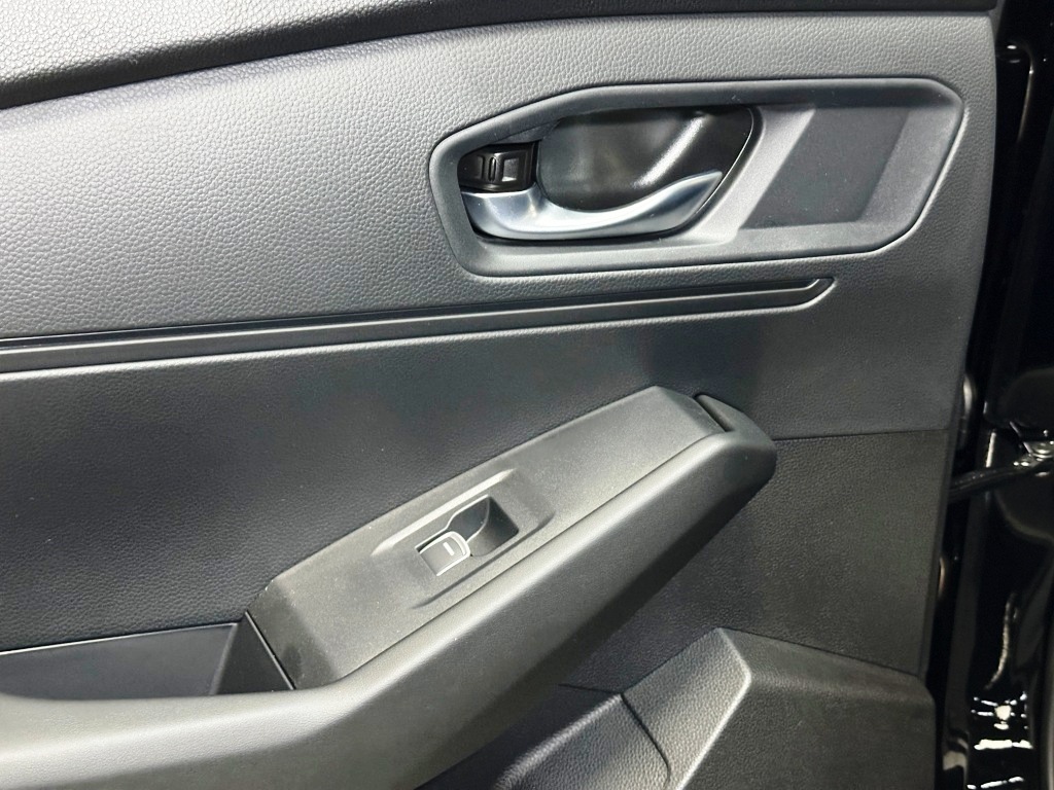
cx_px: 527
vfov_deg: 30.3
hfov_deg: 39.7
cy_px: 395
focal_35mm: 48
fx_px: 1462
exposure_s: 1/30
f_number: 1.78
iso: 640
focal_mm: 6.86
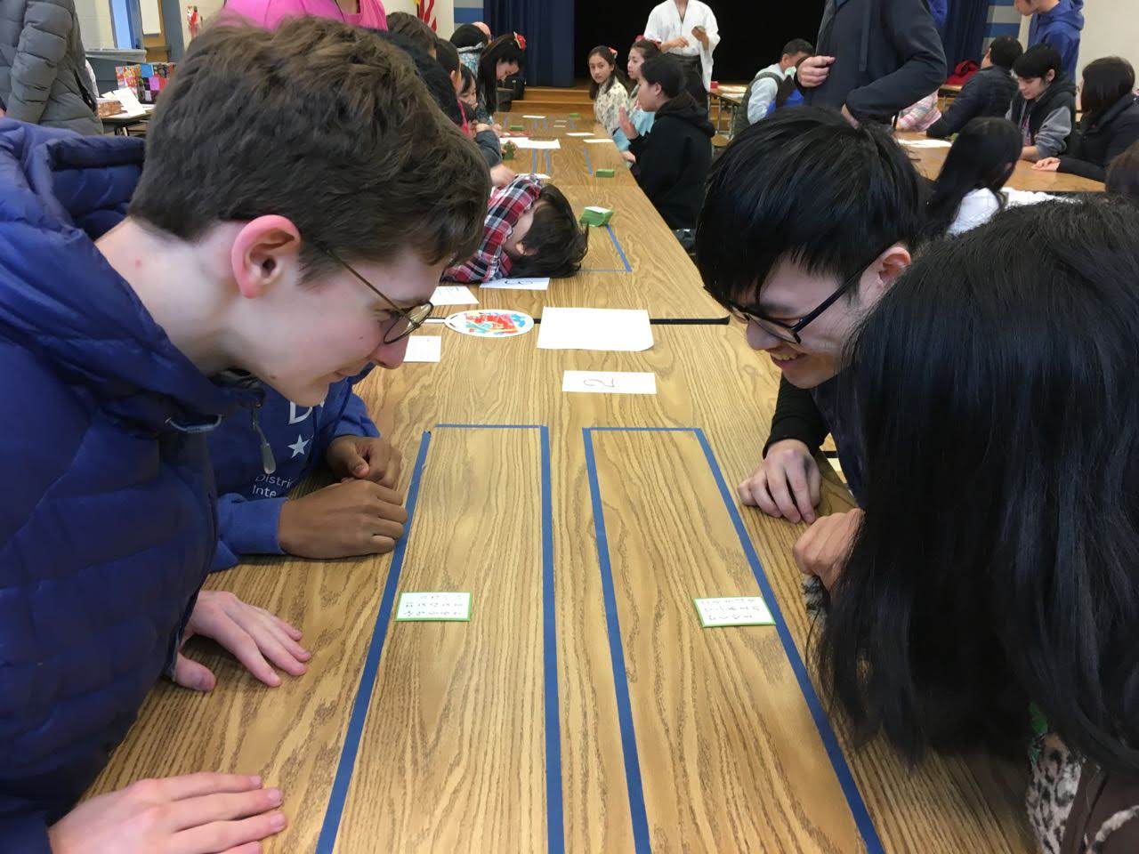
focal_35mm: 29
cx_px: 570
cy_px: 427
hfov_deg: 61.7
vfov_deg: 48.2
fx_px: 954
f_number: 2.2
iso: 64
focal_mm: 4.15
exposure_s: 1/30
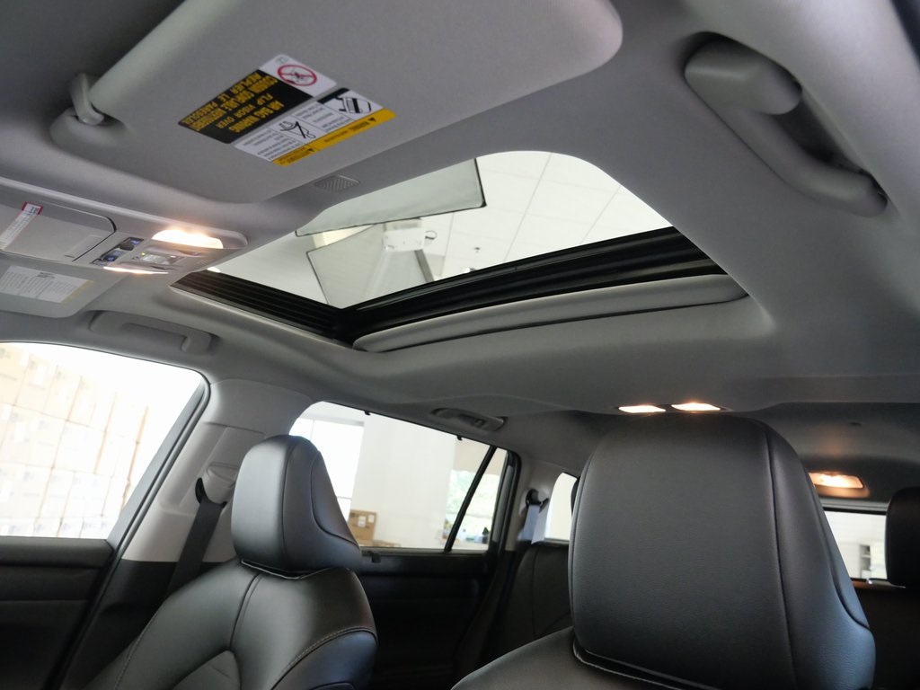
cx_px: 460
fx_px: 638
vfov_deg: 56.8
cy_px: 345
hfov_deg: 71.6
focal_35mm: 24
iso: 3200
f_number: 4
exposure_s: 1/30
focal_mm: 12
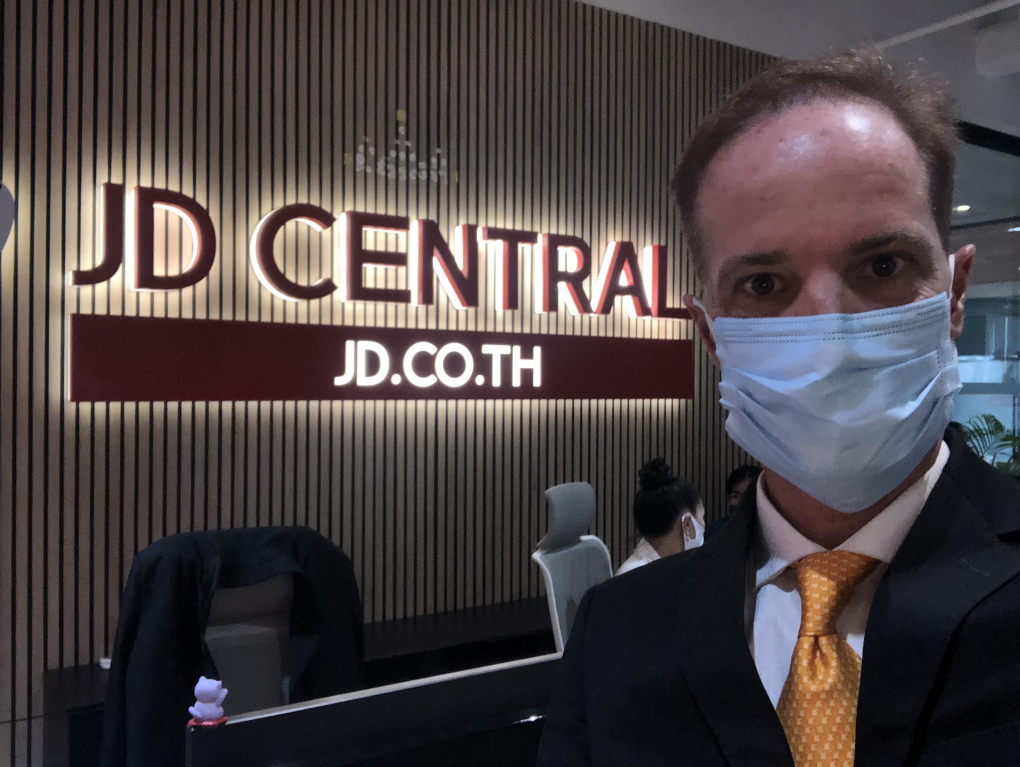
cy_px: 384
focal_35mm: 32
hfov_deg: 56.8
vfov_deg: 44.2
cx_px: 510
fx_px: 944
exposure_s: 1/50
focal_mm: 2.87
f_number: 2.2
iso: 80
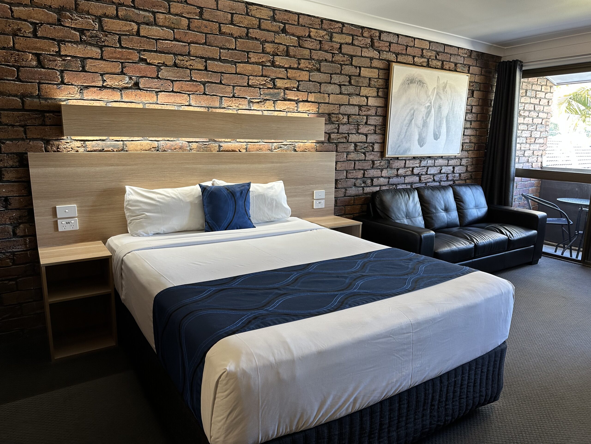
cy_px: 222
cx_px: 296
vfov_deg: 56.8
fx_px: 410
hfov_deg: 71.6
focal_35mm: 24
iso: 125
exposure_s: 1/50
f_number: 1.78
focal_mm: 6.86
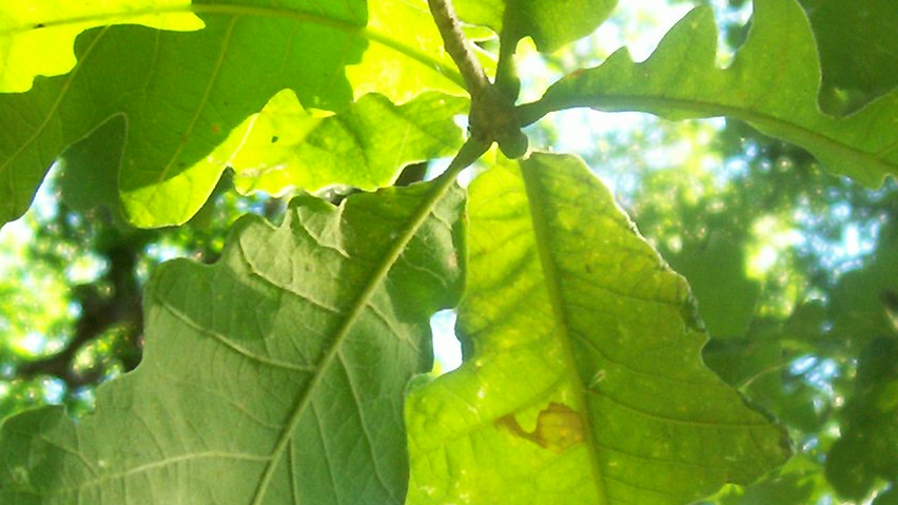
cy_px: 272
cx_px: 492
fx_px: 2119
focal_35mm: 89
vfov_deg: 13.6
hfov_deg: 23.9
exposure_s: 1/83.2
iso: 80
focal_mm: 5.6
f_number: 2.7
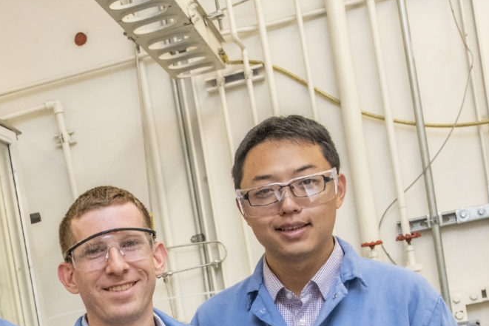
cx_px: -146
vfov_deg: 13.5
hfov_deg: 19.6
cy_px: 477
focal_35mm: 96
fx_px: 1304
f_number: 8
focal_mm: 31
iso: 2000
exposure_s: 1/125
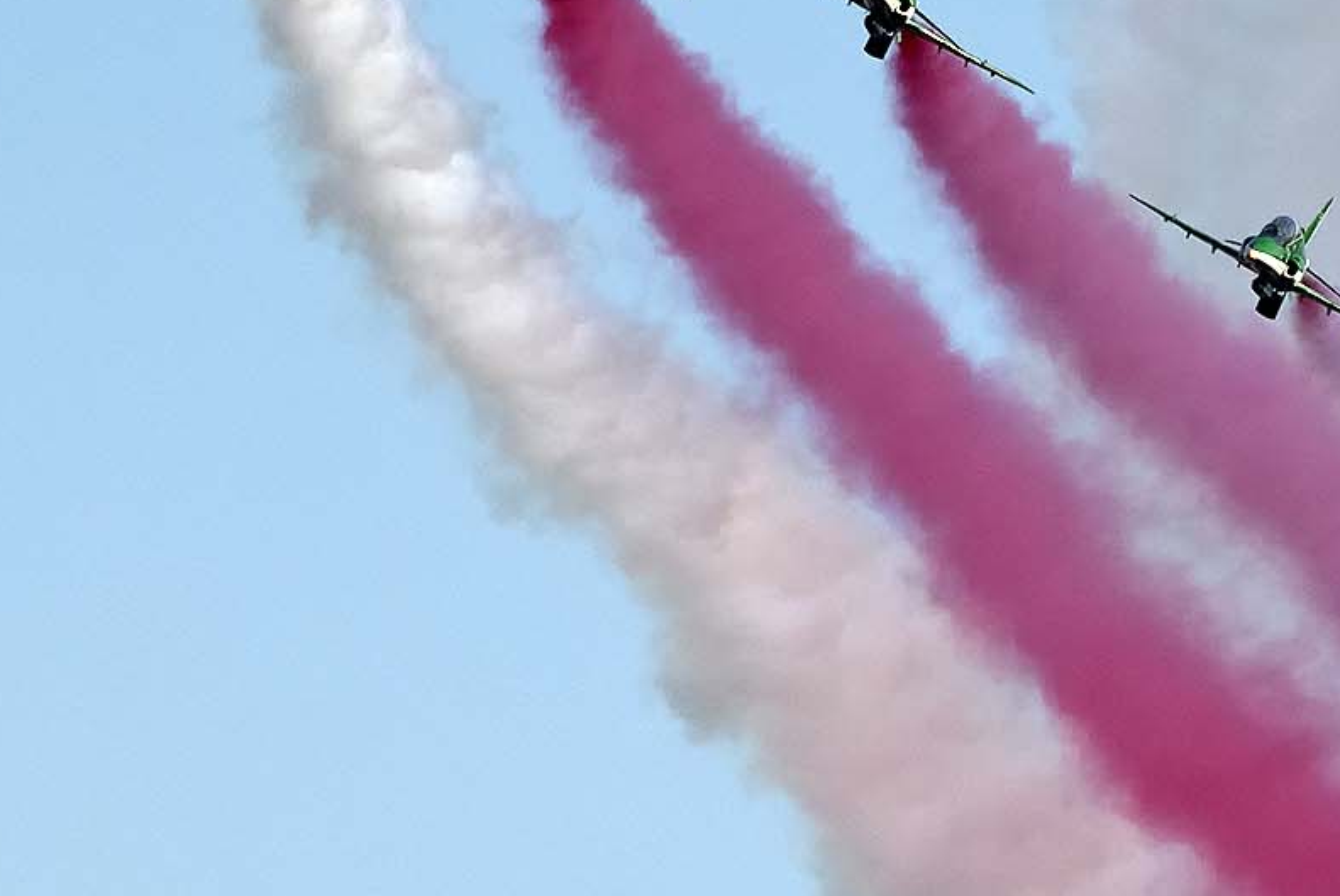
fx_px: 48209
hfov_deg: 1.6
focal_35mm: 1294
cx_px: 1655
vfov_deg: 1.1
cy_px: 171
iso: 640
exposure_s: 1/3200
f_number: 9
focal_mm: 500
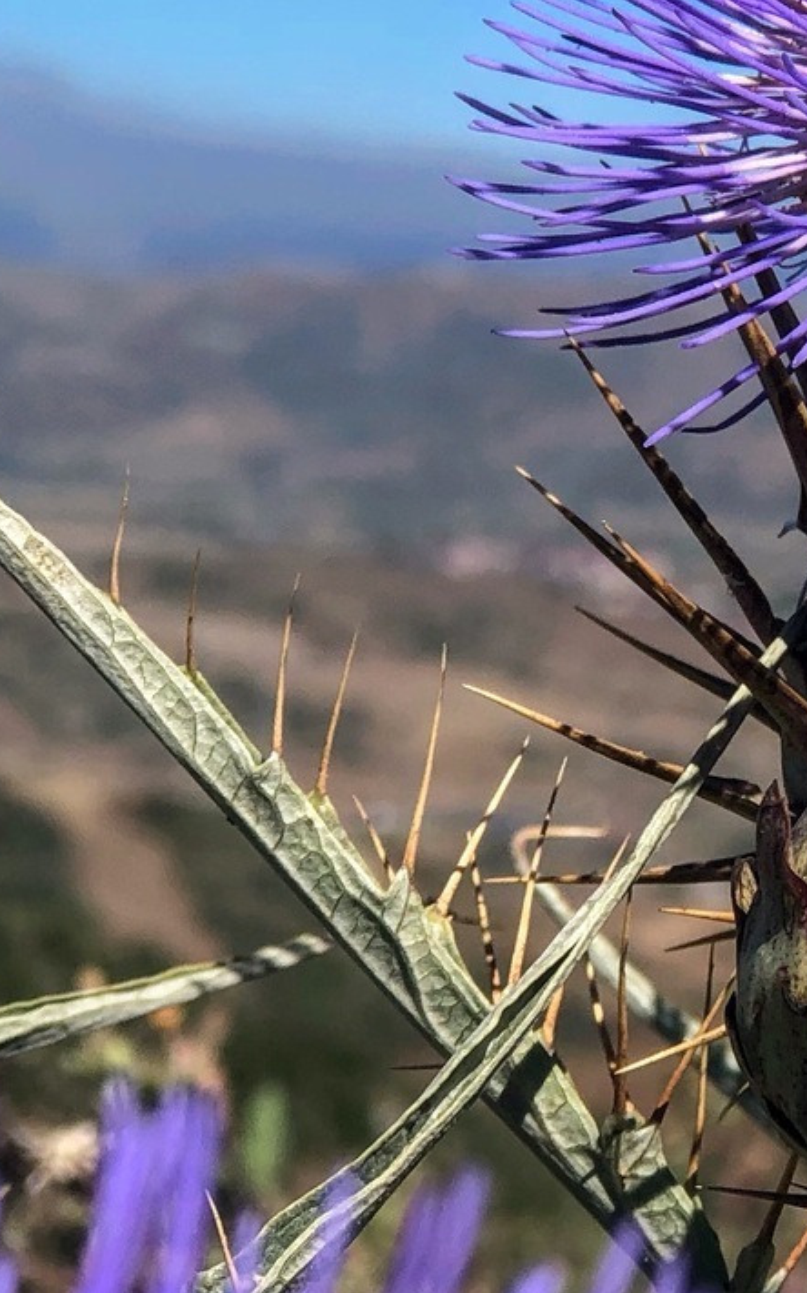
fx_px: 5986
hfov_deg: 7.7
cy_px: 622
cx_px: 903
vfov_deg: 12.3
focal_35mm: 170
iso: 20
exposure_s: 1/800
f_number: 2.8
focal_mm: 6.6
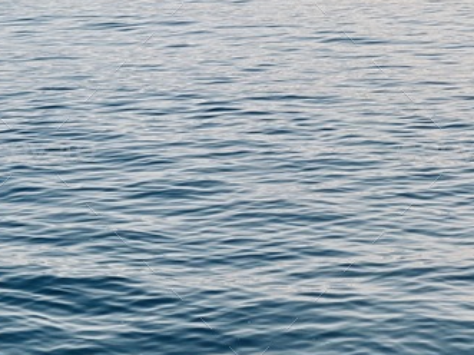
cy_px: 253
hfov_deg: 17.3
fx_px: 1560
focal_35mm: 114
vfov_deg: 13.0
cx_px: 242
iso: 25
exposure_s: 1/122
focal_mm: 7.5
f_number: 2.2
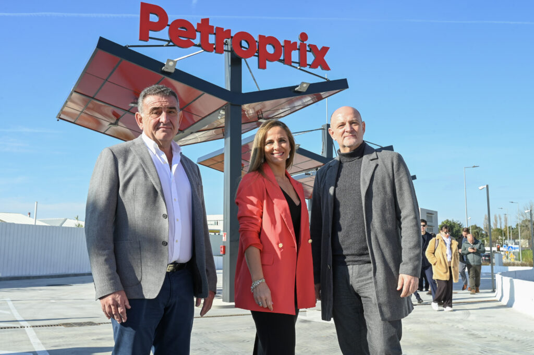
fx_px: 519
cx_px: 267
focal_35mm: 35
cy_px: 178
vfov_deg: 37.8
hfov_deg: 54.5
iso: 320
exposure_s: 1/160
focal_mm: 35
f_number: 13
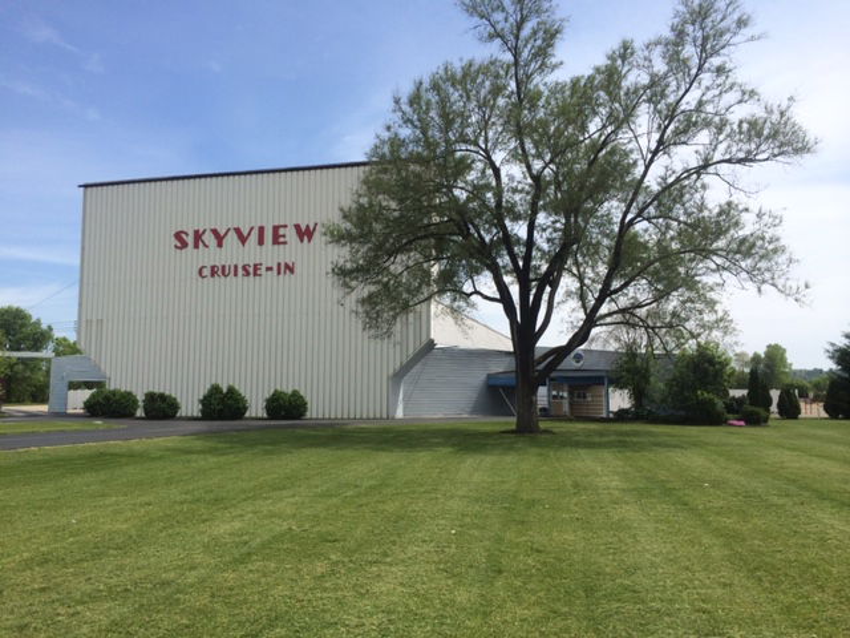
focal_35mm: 30
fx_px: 737
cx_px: 425
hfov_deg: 60.0
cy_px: 319
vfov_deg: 46.8
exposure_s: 1/2564
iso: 40
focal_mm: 4.12
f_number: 2.2
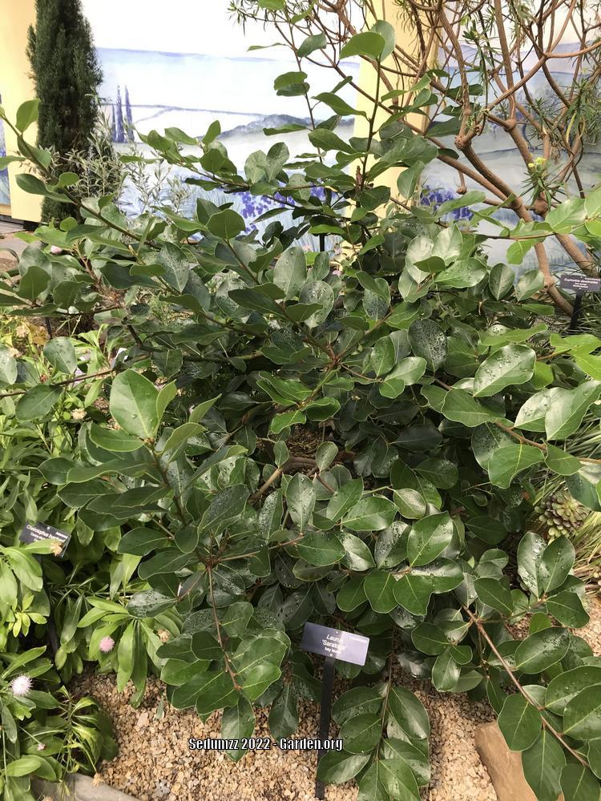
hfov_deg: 49.7
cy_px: 400
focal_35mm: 28
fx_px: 648
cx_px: 300
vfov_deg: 63.4
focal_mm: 3.99
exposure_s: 1/147
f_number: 1.8
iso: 20
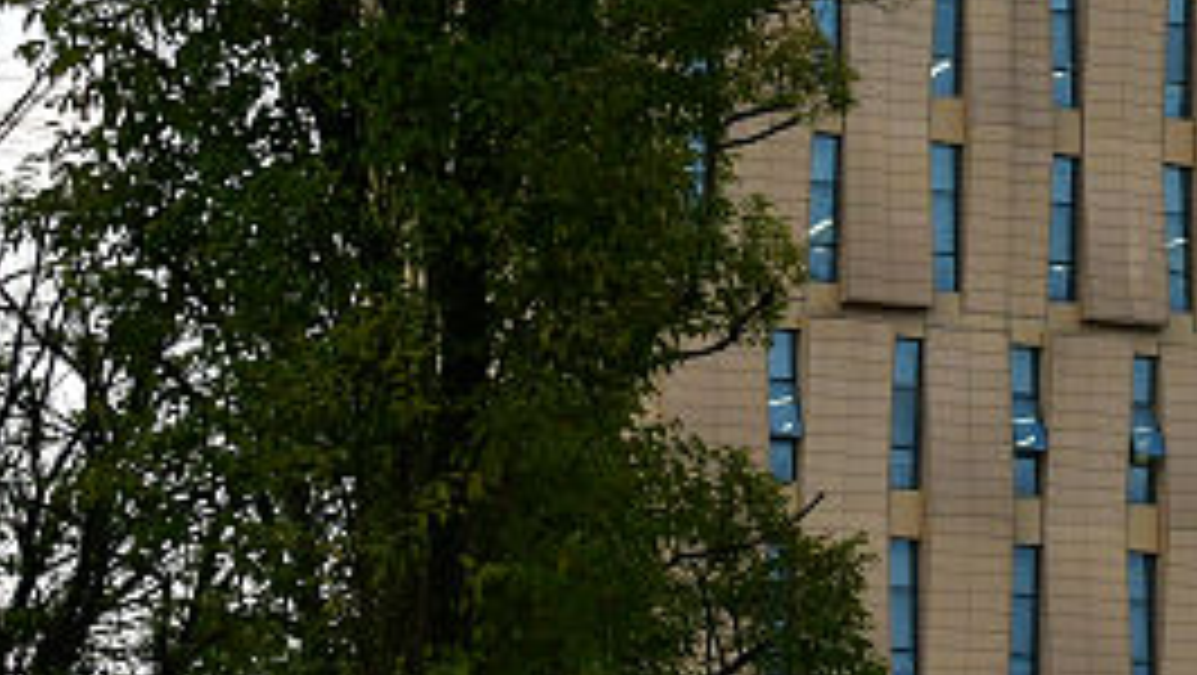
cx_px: 1638
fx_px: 6002
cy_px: 45
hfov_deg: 11.1
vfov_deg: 6.4
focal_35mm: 189
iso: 400
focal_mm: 40
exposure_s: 1/160
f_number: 8
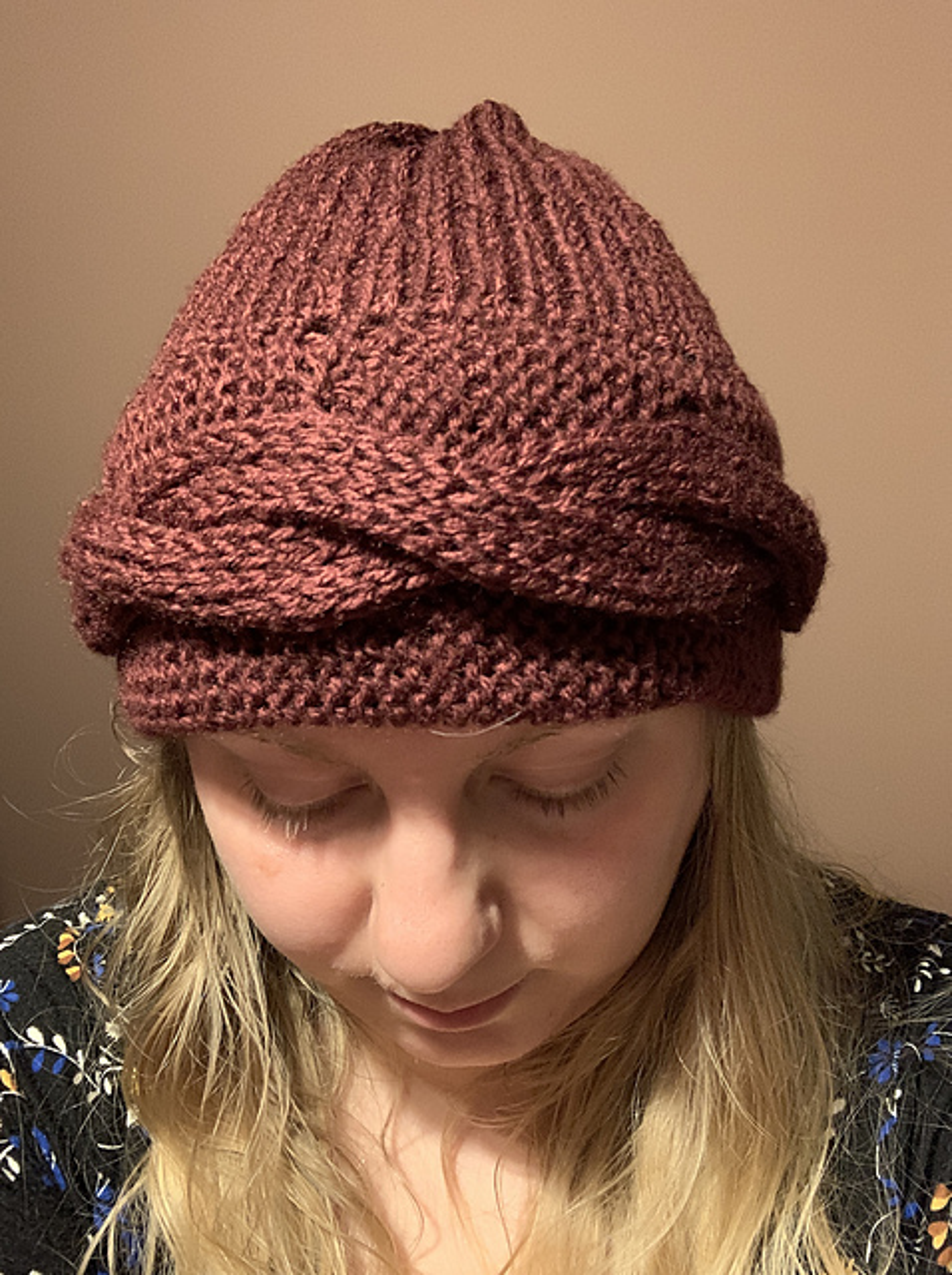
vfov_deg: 56.9
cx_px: 476
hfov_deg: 44.1
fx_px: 1177
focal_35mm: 32
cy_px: 638
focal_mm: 2.87
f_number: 2.2
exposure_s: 1/25
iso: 320
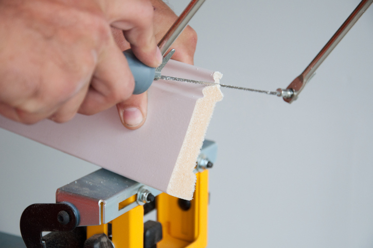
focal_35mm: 105
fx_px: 1087
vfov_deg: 13.0
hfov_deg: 19.5
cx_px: 186
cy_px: 124
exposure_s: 1/500
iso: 1000
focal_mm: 70
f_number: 5.3
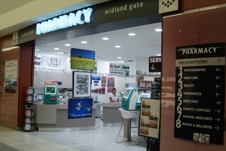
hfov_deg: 53.1
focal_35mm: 36
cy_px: 76
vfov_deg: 36.9
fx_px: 226
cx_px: 113
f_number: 3.5
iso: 200
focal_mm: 24
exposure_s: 1/45
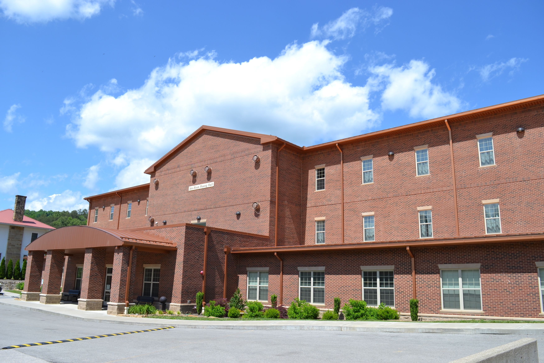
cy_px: 182
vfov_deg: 47.9
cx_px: 272
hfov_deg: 67.4
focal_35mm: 27
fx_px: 408
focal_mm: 18
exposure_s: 1/250
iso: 100
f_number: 8
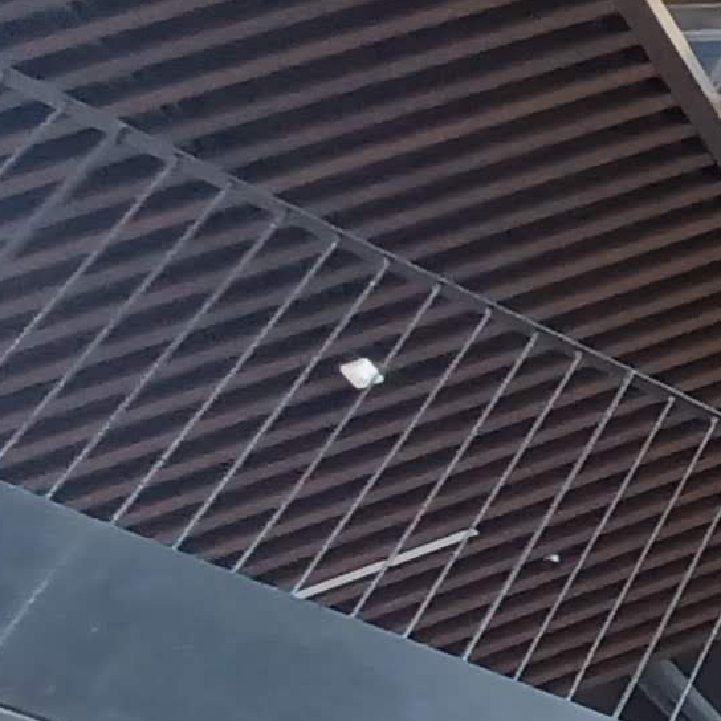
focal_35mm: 69
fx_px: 1626
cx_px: 1826
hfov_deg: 14.1
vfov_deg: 23.3
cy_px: 812
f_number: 2.2
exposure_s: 1/100
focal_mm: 1.42
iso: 64
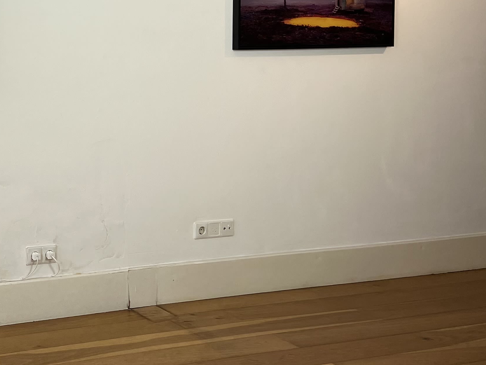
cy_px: 46
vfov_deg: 22.8
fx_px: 885
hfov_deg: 27.0
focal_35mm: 63
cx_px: -101
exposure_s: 1/159
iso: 40
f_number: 1.5
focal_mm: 5.7
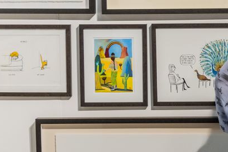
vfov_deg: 9.4
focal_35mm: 145
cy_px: 5
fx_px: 918
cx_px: 318
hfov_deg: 13.5
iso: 2000
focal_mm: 46
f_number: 5.6
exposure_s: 1/160
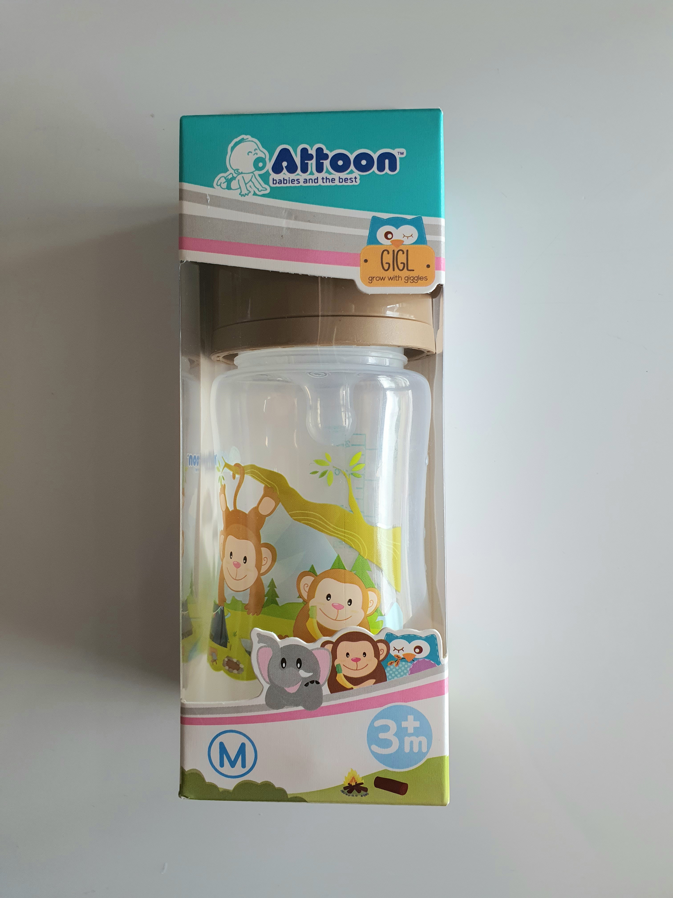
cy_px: 449
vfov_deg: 67.3
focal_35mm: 26
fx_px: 674
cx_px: 336
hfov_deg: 53.1
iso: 160
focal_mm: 4.3
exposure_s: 1/100
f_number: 2.4
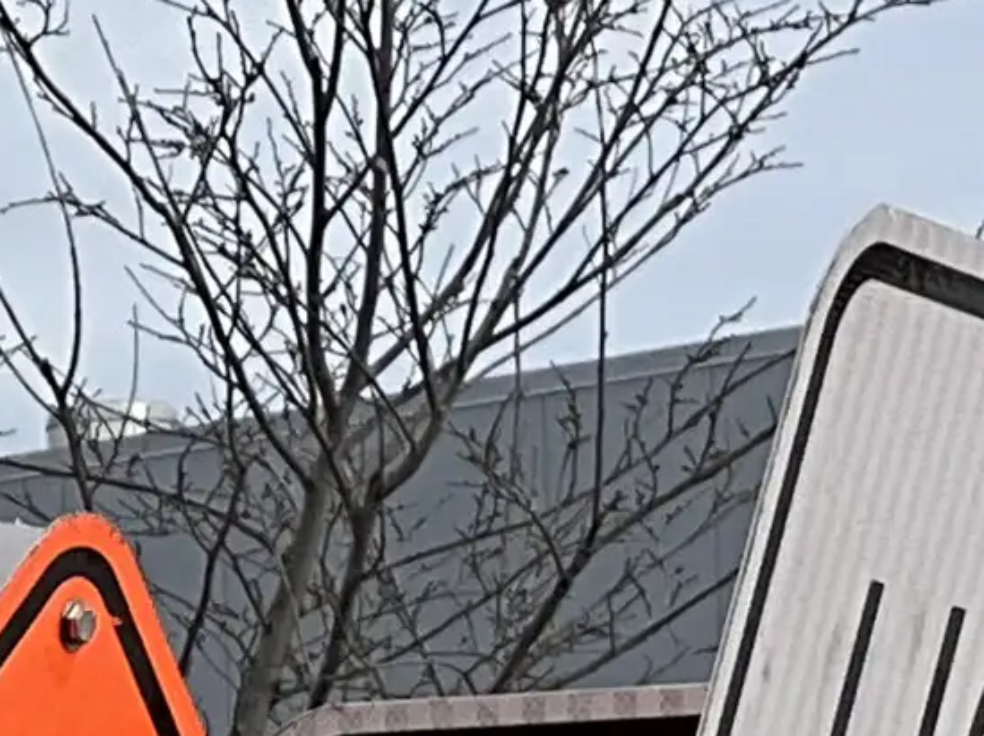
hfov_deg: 3.5
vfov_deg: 2.6
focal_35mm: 566
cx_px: 468
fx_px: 16079
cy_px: 2632
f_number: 2.8
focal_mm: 9
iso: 32
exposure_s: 1/481
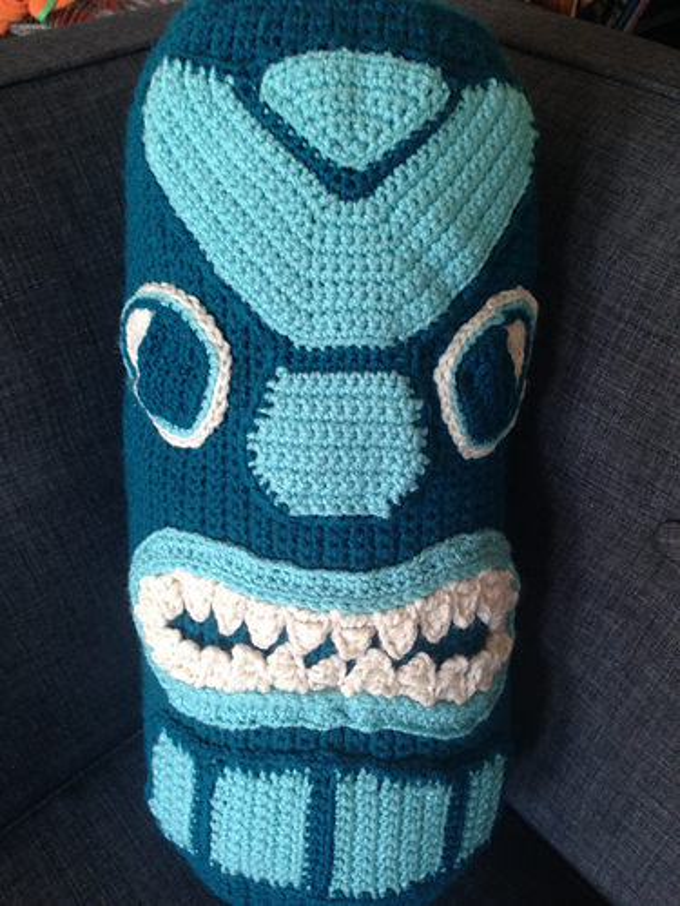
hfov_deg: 42.9
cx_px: 340
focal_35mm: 33
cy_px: 453
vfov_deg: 55.4
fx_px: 864
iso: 100
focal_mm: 4.12
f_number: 2.4
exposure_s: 1/20
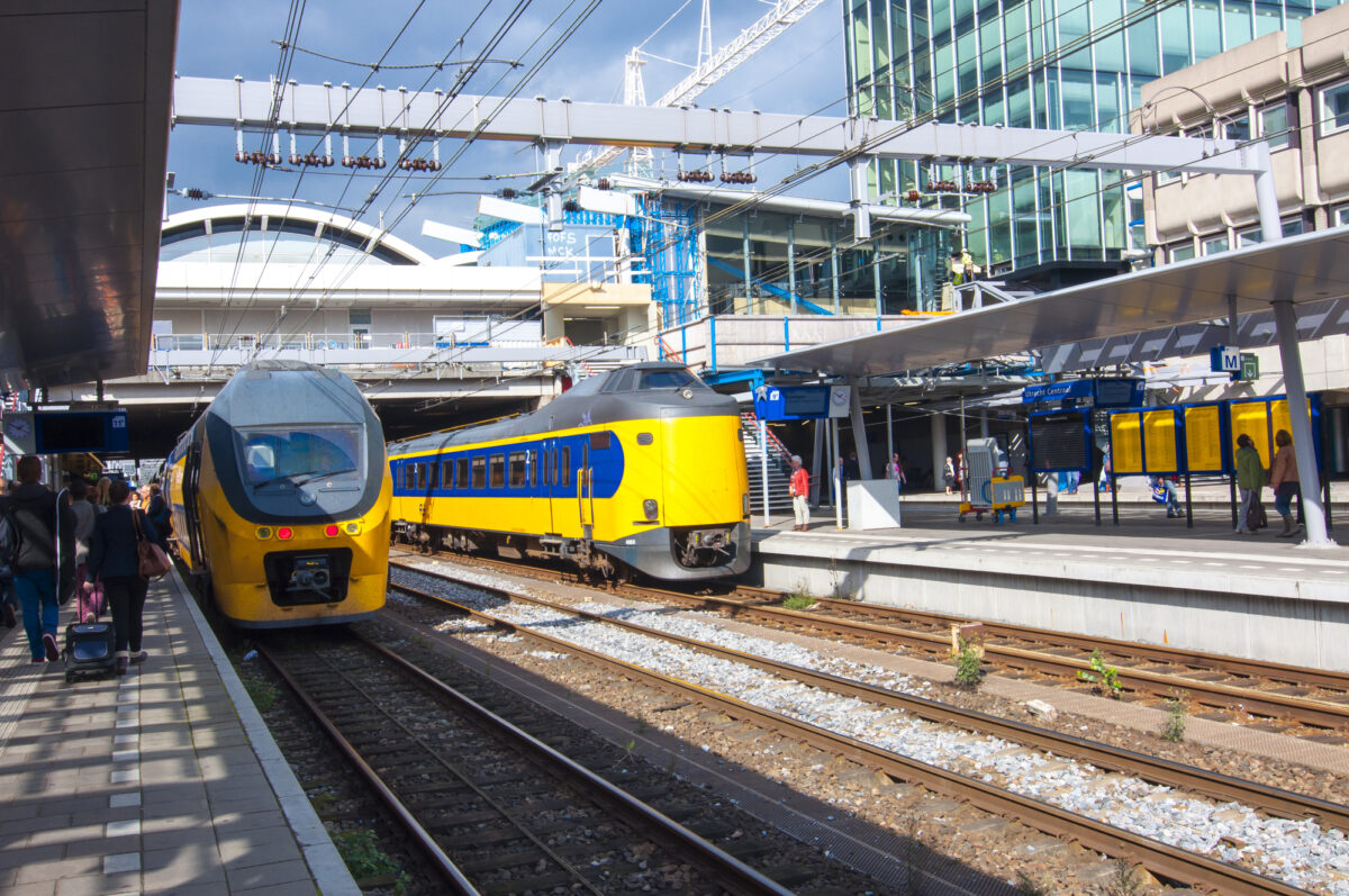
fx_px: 1347
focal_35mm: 36
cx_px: 674
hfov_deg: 53.2
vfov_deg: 36.8
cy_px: 448
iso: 500
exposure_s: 1/160
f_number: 16
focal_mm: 24
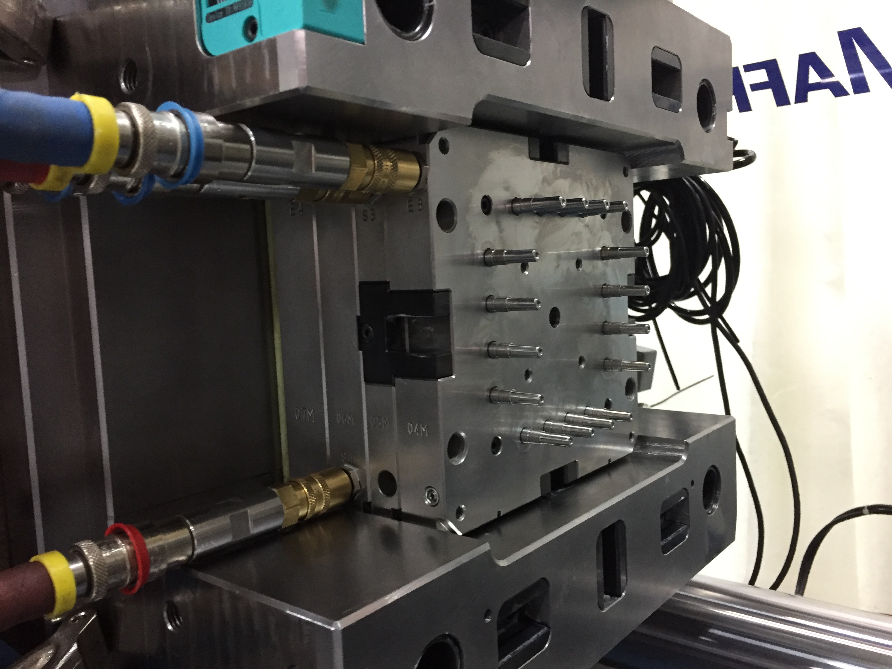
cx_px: 446
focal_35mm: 29
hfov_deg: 61.7
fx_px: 747
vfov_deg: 48.2
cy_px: 334
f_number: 2.2
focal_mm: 4.15
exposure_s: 1/20
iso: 250
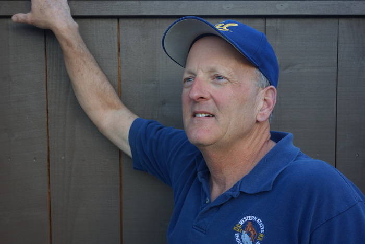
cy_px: 122
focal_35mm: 43
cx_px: 182
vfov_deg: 31.2
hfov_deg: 45.4
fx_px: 436
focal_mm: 15.82
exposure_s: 1/80
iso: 125
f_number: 3.2
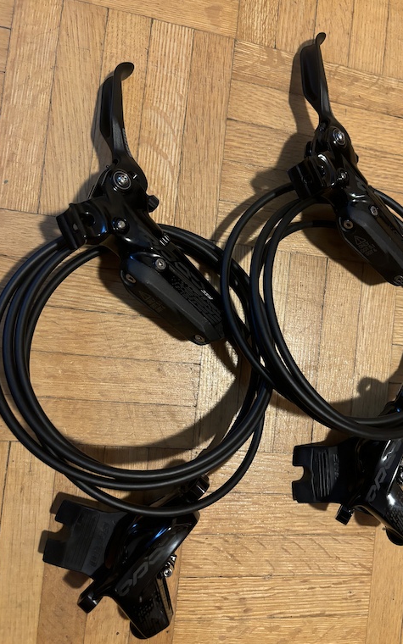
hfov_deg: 42.9
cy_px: 324
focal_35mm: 29
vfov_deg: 64.6
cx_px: 249
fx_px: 510
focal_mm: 5.96
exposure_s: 1/60
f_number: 1.6
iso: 500
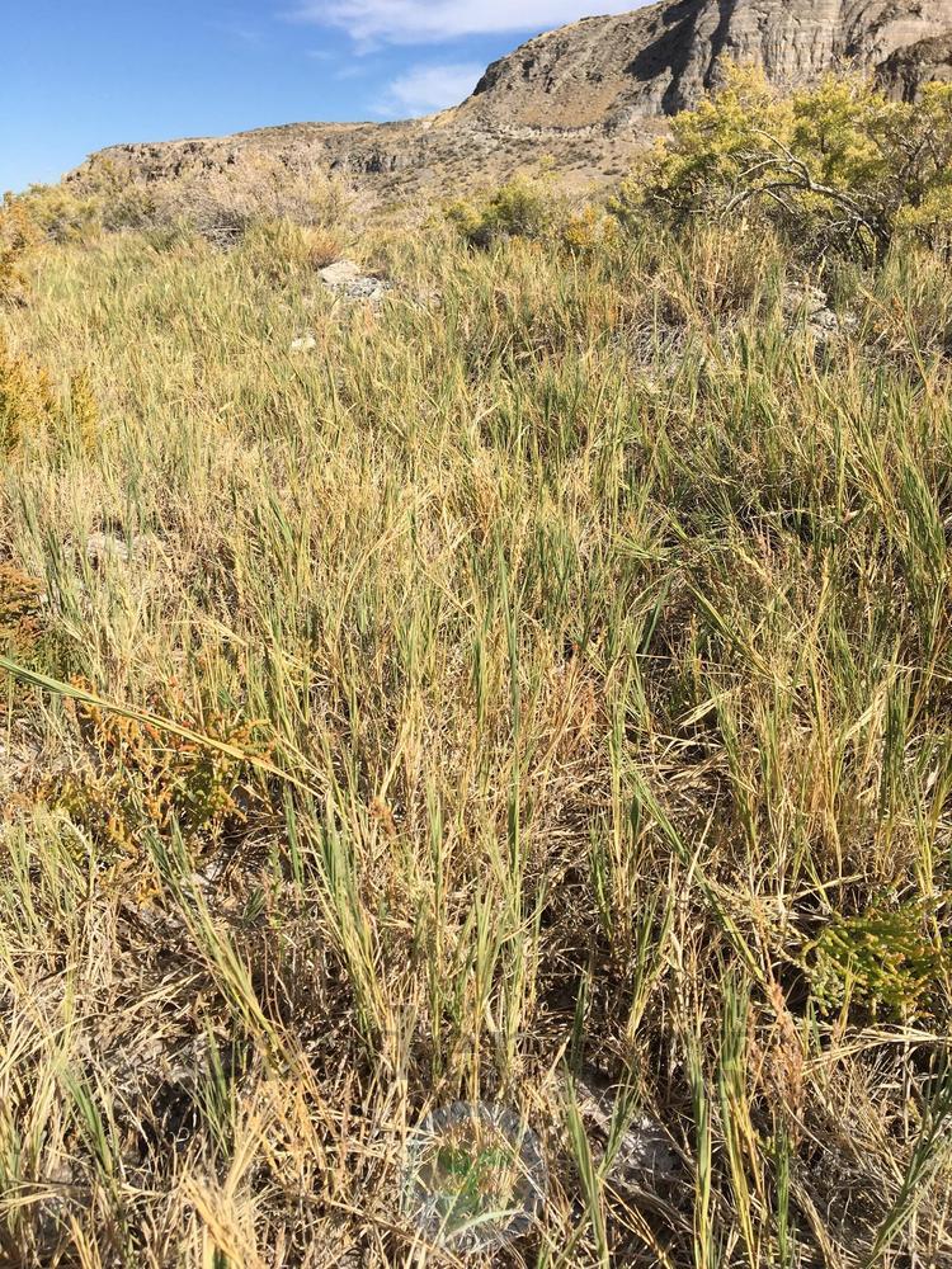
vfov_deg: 61.7
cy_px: 634
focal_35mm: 29
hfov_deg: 48.2
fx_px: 1063
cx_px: 476
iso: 25
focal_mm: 4.15
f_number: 2.2
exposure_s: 1/2024
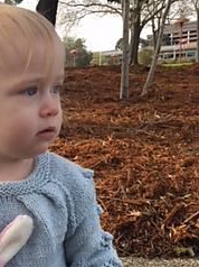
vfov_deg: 30.2
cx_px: -2
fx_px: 468
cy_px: 246
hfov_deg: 23.0
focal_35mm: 61
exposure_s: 1/450
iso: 25
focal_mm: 4.15
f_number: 2.2
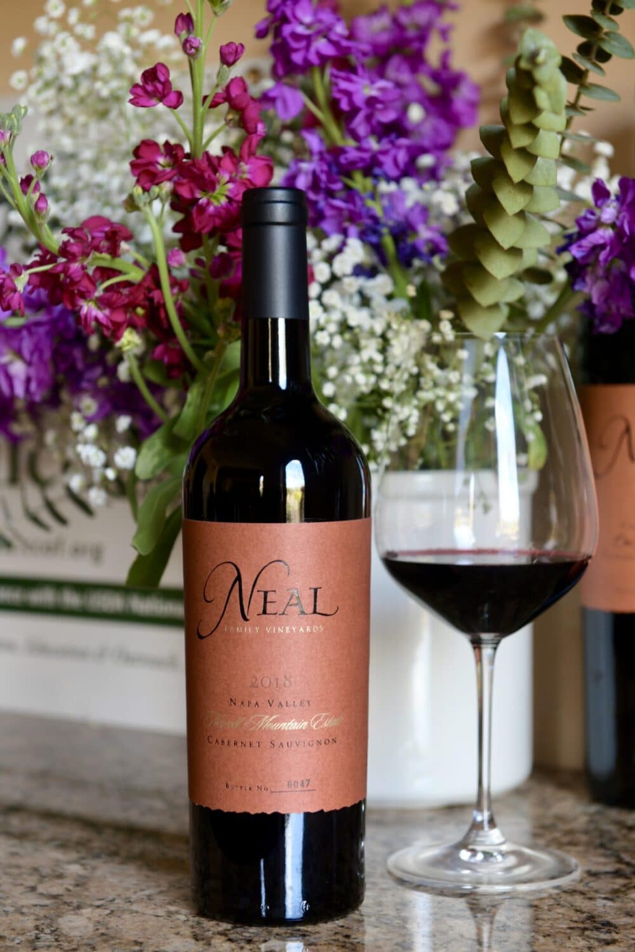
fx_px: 1852
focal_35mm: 70
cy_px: 476
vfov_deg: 28.8
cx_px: 318
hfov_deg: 19.5
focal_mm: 70
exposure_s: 1/30
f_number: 5.6
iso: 500
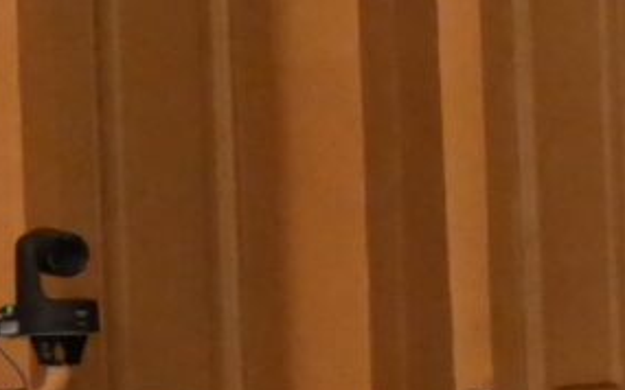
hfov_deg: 3.0
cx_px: 1827
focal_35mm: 686
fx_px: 11683
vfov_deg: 1.9
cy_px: 701
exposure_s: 1/50
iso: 3200
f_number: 4
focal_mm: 45
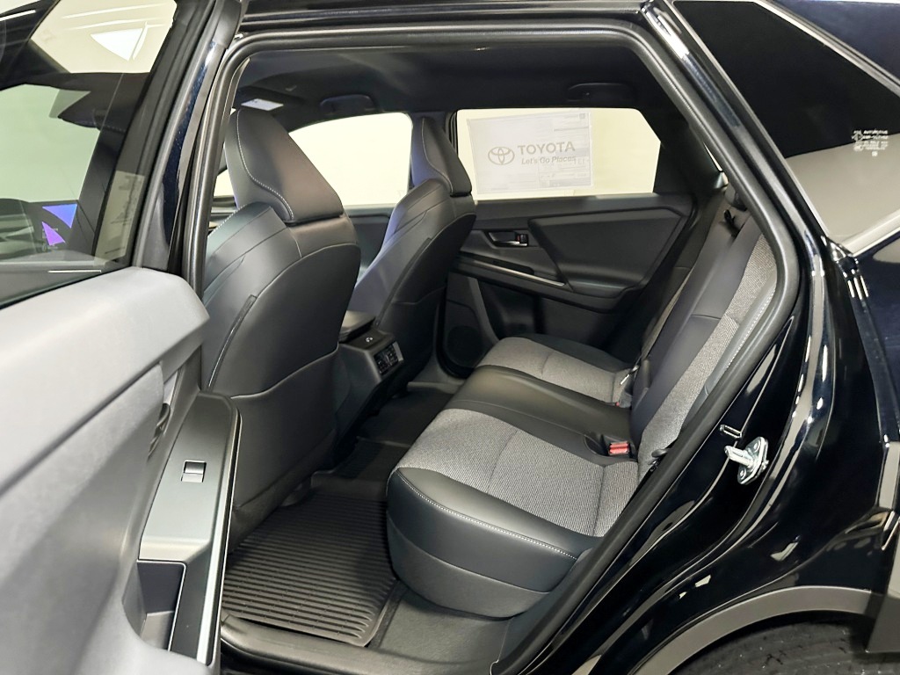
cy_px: 338
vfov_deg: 56.8
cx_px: 450
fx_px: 624
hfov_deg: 71.6
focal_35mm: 24
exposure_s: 1/30
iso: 1000
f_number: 1.78
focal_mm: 6.86
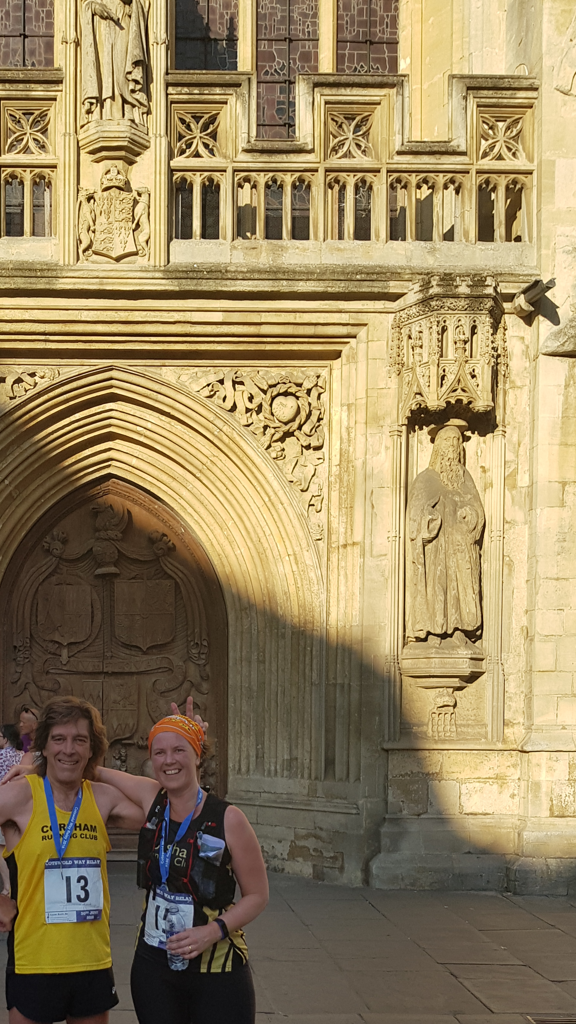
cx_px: 123
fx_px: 1113
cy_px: 731
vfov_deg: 48.0
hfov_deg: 28.4
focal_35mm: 41
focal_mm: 4.2
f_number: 1.7
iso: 40
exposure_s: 1/1204
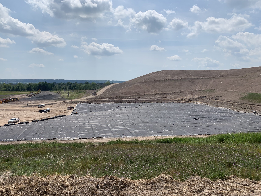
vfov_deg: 51.4
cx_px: 126
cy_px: 101
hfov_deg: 65.3
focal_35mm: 27
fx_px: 204
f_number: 1.8
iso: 25
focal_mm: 4.25
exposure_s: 1/4902
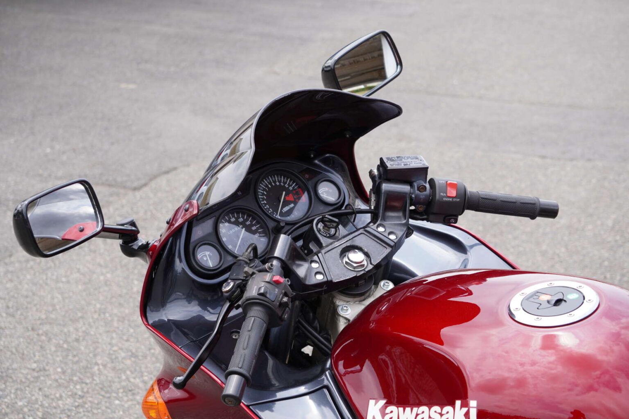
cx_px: 314
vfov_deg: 16.6
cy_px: 210
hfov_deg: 24.6
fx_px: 1441
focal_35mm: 82
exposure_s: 1/160
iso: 100
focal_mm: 55
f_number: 5.6
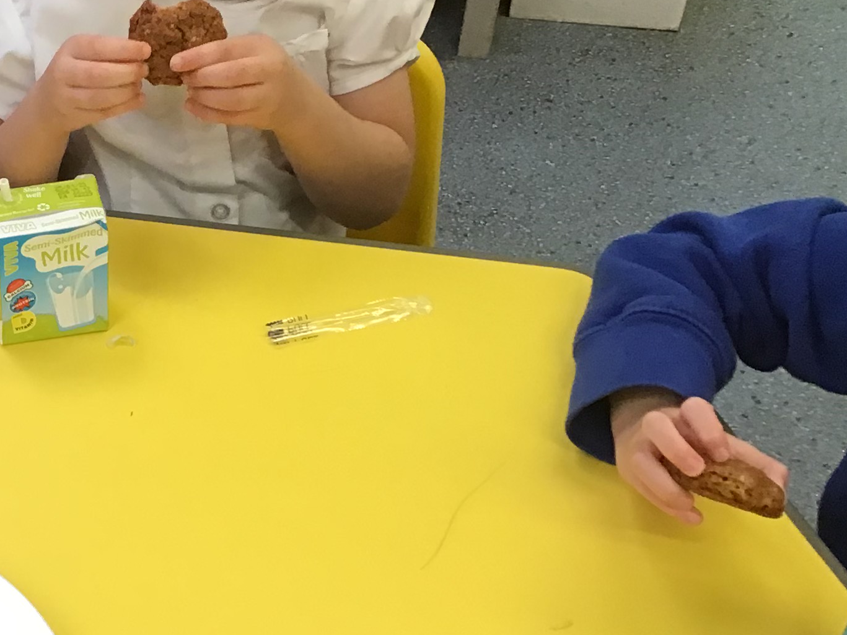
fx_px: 1811
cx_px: -159
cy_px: 345
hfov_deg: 24.0
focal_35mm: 74
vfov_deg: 19.9
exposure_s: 1/33
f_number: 2.4
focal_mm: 3.3
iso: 50
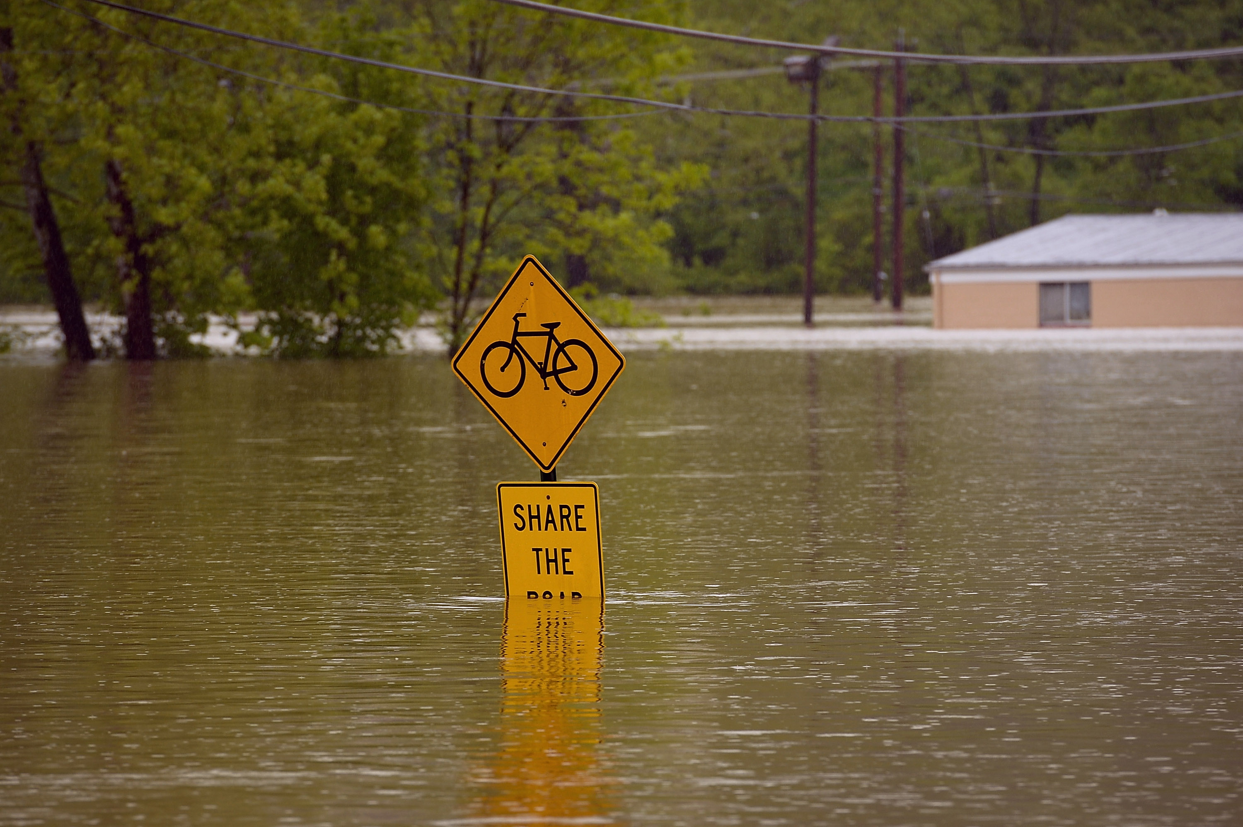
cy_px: 414
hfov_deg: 10.3
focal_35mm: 200
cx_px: 622
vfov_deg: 6.9
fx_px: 6902
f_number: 5
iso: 200
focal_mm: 200
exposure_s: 1/200
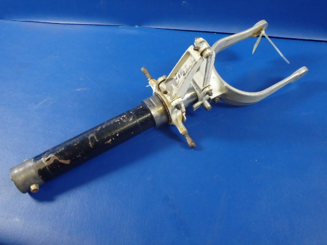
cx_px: 164
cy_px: 122
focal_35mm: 28
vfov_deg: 49.7
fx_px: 265
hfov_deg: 63.4
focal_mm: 5
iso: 640
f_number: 3.9
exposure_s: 1/30
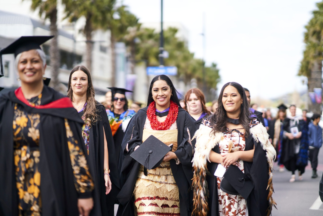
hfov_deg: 23.9
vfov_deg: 16.1
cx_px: 162
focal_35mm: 85
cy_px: 108
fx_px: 763
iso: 125
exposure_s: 1/4000
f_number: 1.4
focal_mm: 85
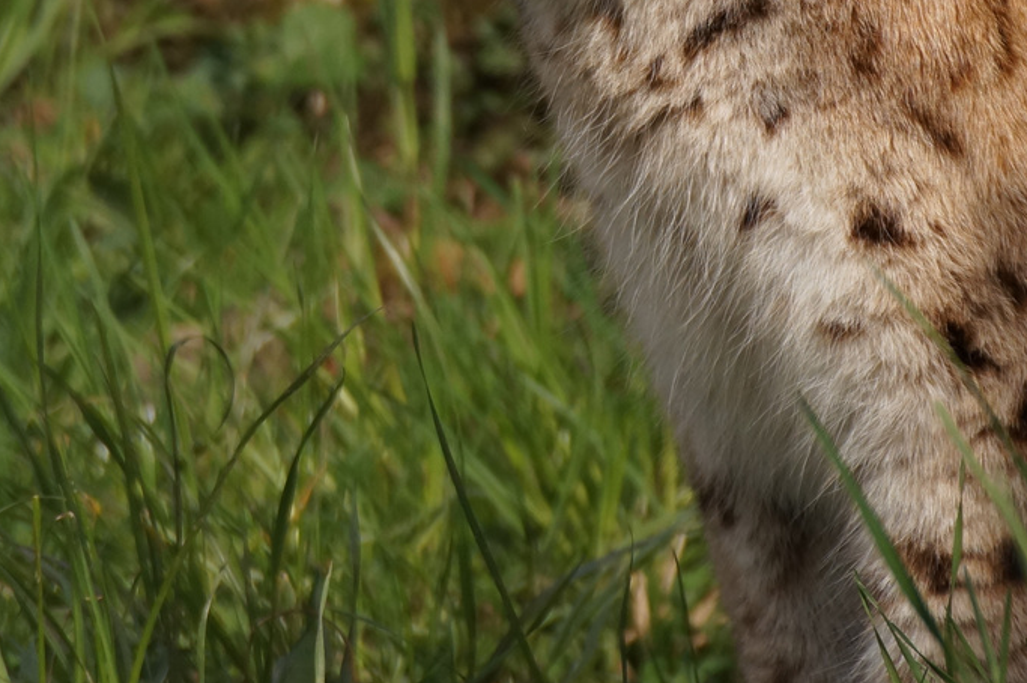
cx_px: 599
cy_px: -110
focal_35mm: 892
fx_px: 25422
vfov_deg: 1.5
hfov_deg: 2.3
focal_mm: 250
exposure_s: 1/1600
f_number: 6.3
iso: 400
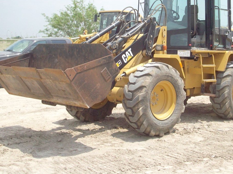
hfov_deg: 29.8
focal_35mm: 65
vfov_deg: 22.5
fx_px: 437
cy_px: 58
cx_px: 135
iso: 80
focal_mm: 7.6
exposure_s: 1/298
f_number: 6.3
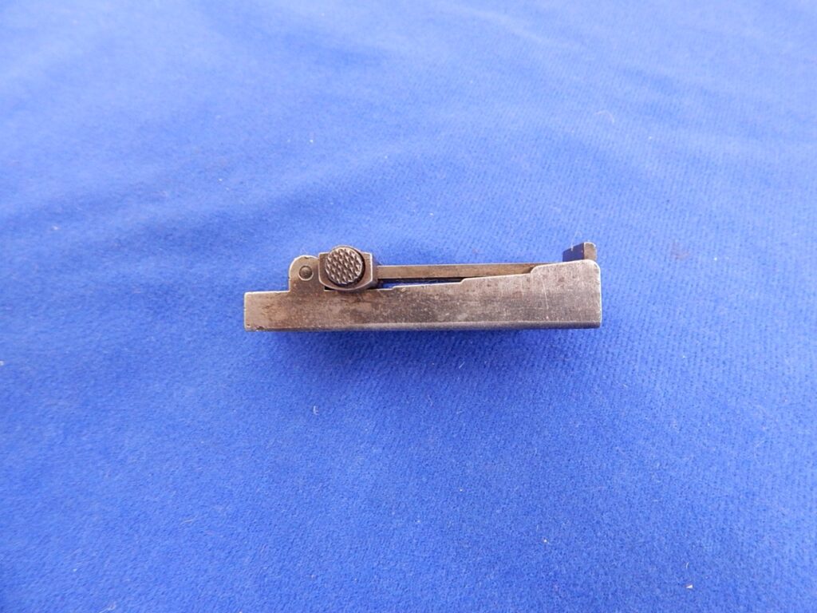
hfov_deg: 76.4
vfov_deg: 61.1
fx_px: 519
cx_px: 408
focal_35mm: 22
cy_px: 306
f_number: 3
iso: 450
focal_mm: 4
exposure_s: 1/8
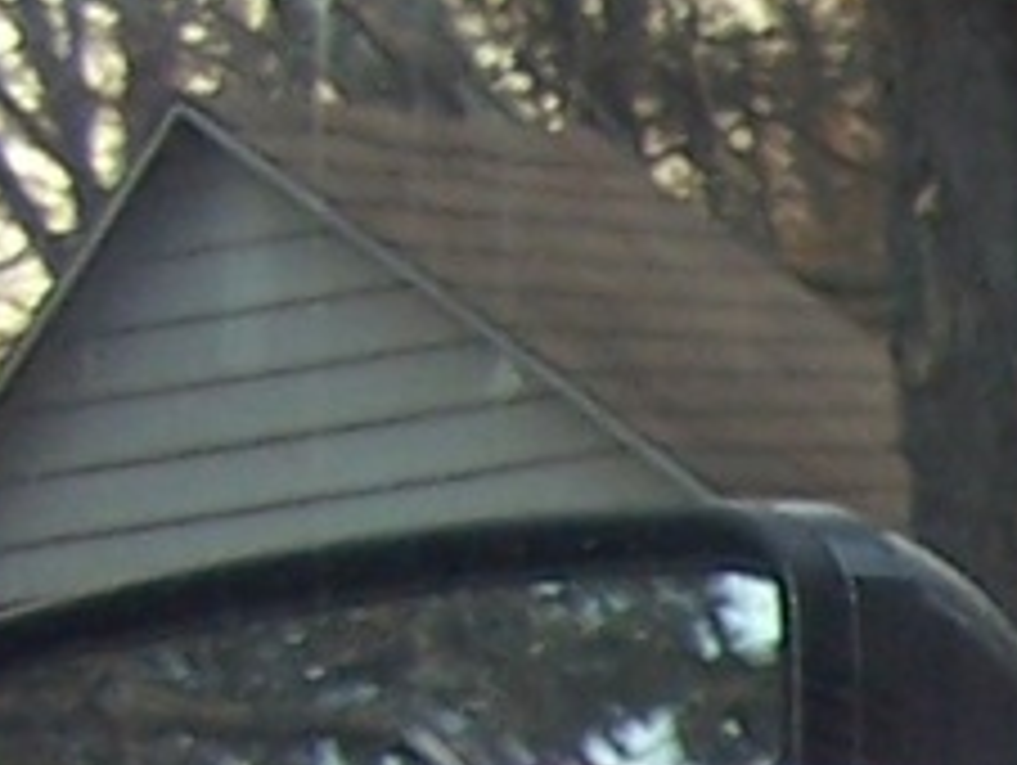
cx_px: 3172
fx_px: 7911
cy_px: 1696
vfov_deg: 5.4
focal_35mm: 269
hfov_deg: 6.6
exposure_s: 1/60
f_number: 2.8
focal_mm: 6.3
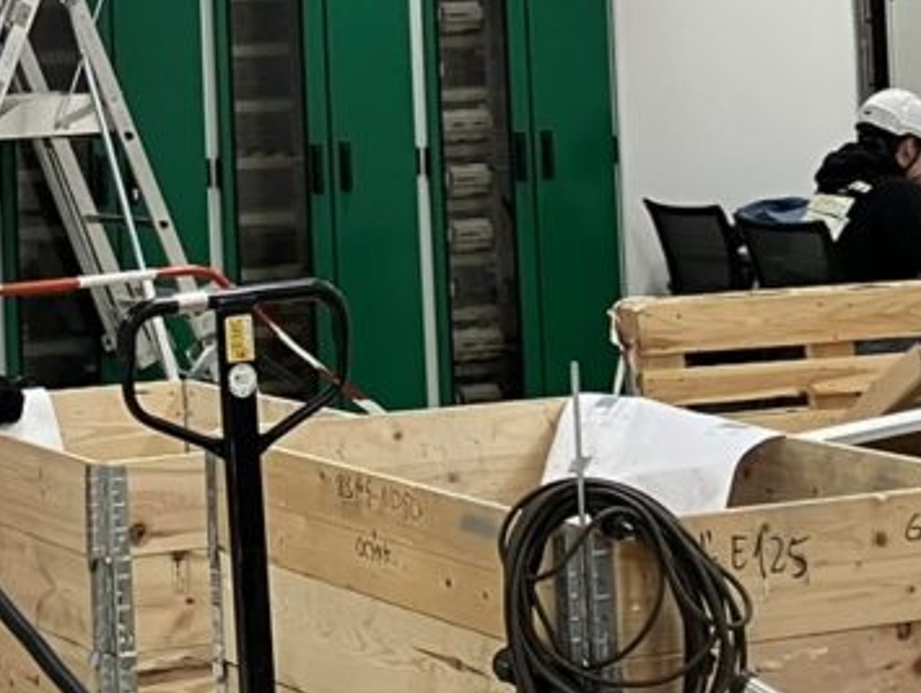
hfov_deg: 16.0
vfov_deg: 12.1
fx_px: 3223
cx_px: 39
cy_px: -55
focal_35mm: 121
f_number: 1.8
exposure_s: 1/50
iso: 64
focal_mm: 3.99
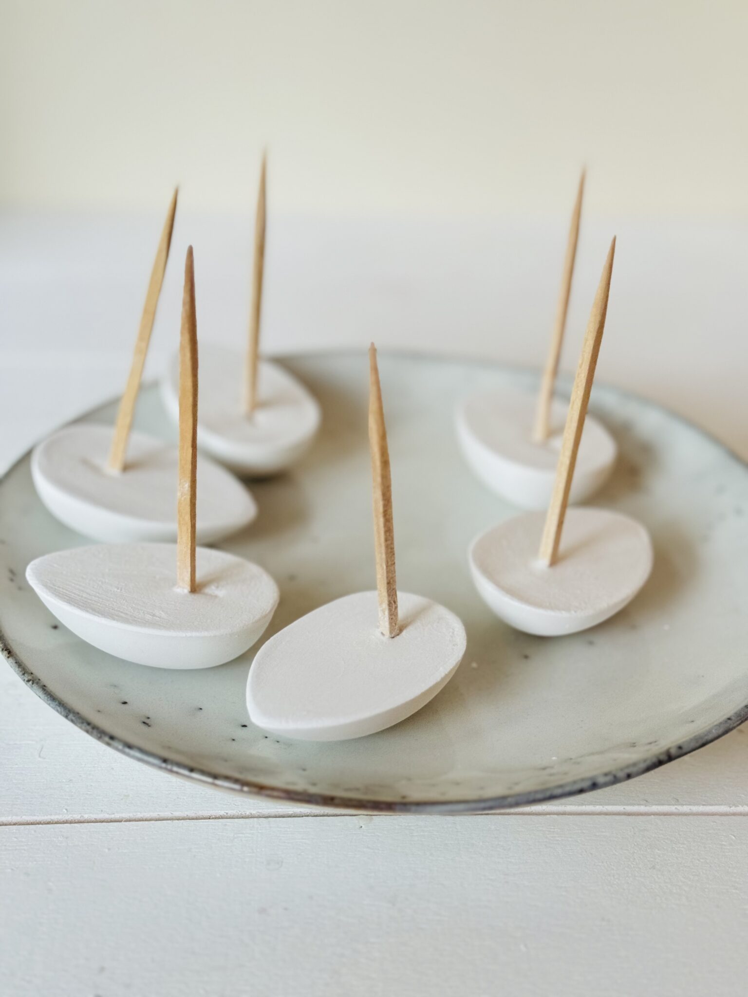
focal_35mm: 48
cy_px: 498
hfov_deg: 30.3
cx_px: 374
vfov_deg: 39.7
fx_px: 1383
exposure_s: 1/40
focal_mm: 6.76
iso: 400
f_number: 1.78
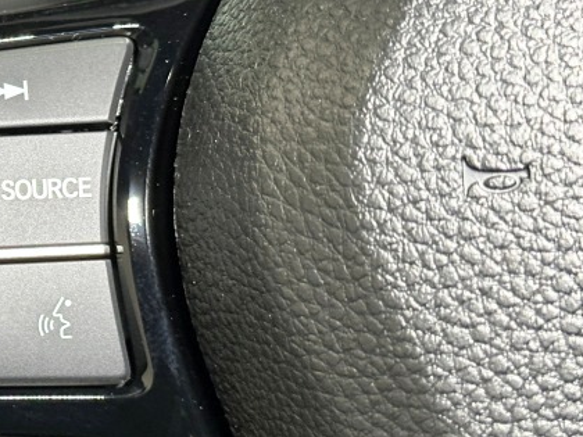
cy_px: 198
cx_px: -99
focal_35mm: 117
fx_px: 1971
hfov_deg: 16.2
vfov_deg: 12.7
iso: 400
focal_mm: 6.86
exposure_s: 1/40
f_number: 1.78
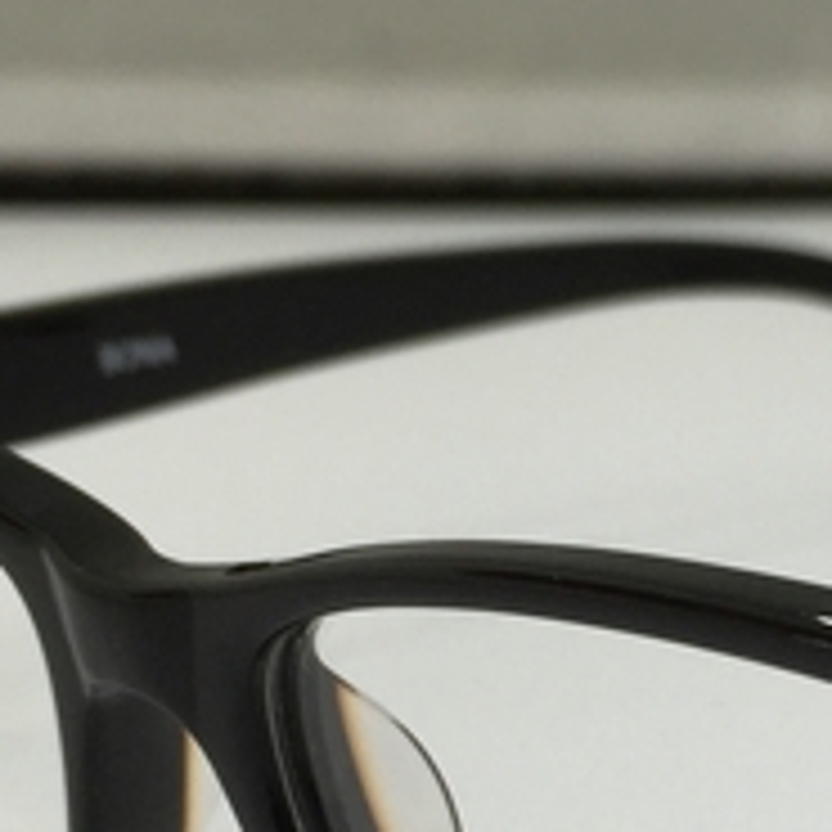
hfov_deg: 15.2
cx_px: 953
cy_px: 859
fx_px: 3018
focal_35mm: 111
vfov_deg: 15.4
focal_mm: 4.15
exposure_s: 1/50
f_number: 2.2
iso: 32
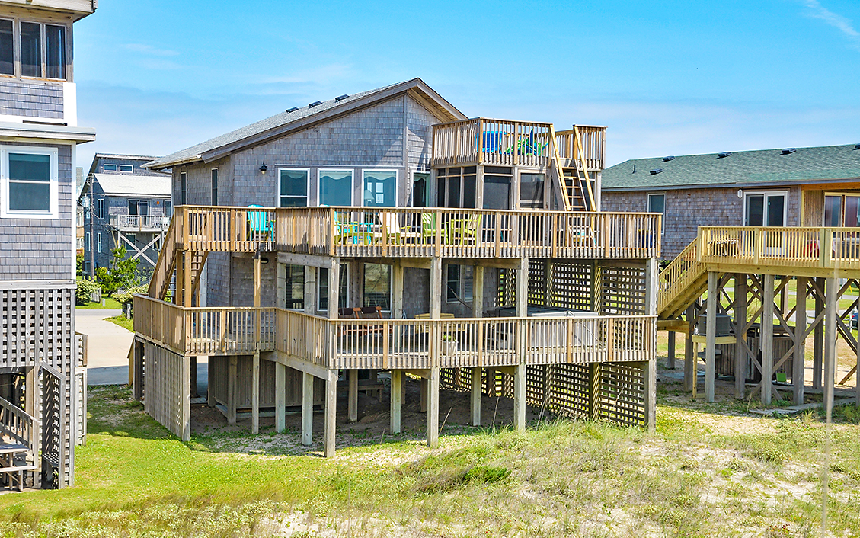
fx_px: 1149
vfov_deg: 26.4
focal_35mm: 49
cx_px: 430
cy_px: 272
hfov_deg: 41.0
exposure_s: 1/250
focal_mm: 32
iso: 200
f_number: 8
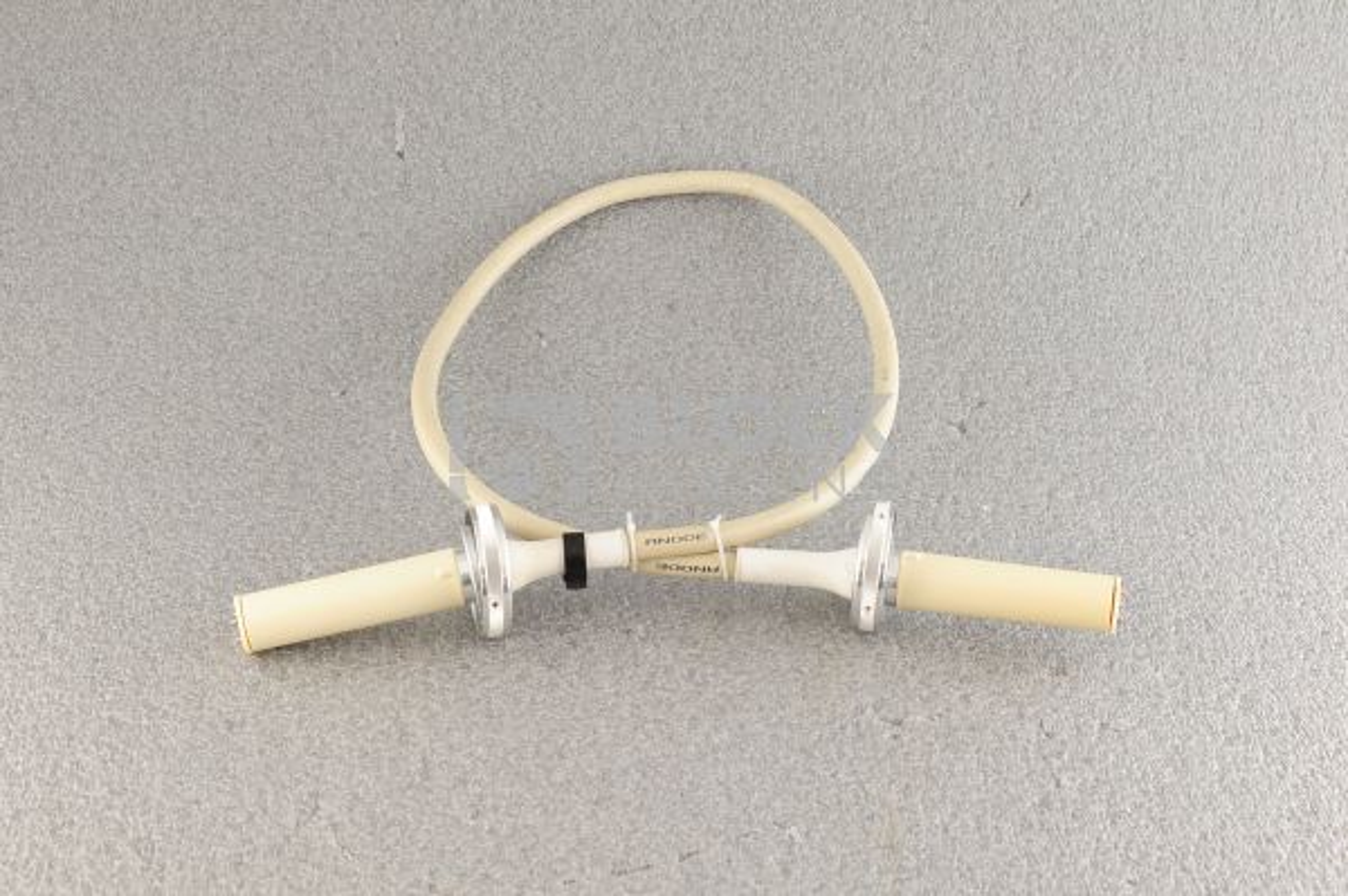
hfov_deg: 39.6
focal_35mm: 50
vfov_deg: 26.9
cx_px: 674
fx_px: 1871
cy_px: 448
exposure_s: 1/125
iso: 1600
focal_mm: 50
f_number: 8
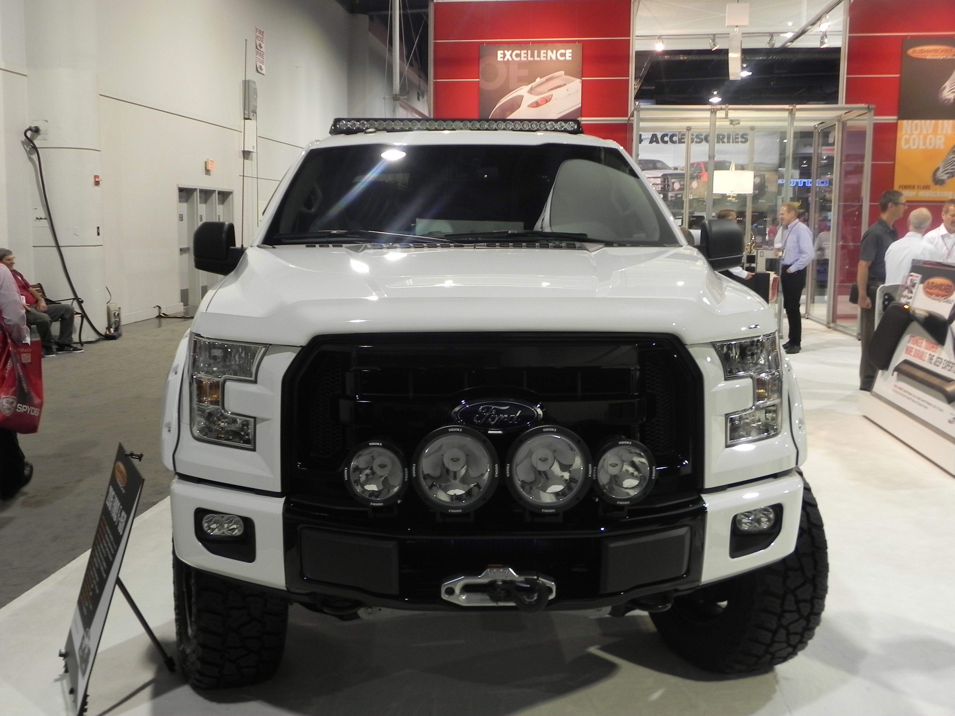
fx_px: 1021
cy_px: 358
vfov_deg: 38.7
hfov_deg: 50.1
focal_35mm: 37
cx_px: 478
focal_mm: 6.6
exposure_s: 1/31.8
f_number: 3.2
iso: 160
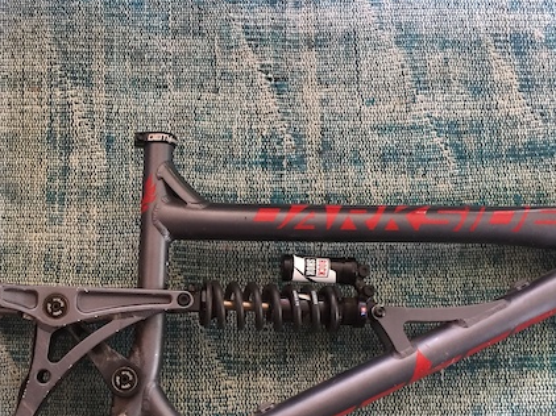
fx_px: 883
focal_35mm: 55
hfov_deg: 34.5
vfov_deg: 26.3
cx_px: 169
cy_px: 292
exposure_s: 1/30
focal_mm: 4.15
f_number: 2.2
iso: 100
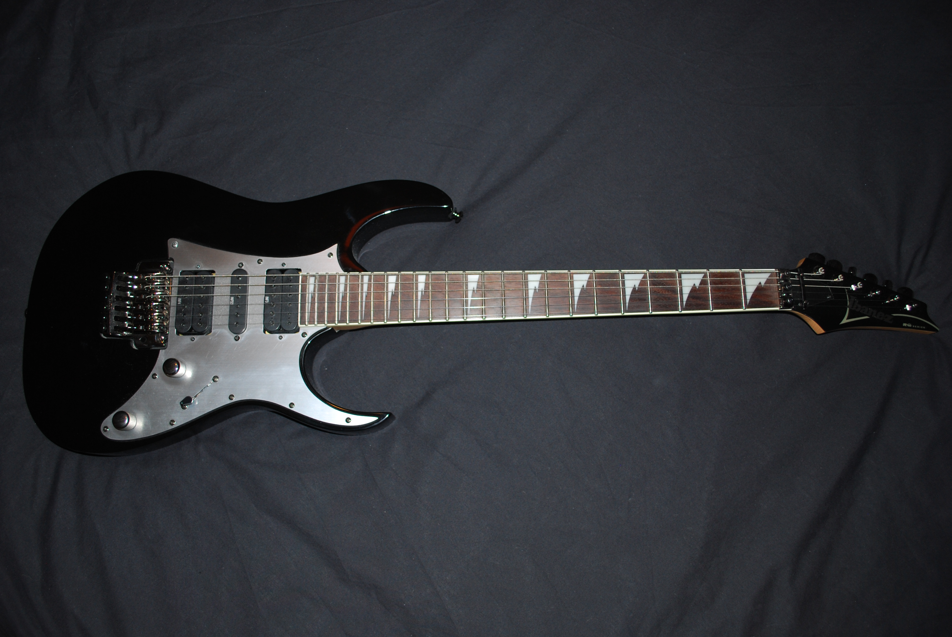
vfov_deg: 43.7
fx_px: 794
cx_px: 476
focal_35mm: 30
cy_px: 318
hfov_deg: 61.9
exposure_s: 1/60
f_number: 3.8
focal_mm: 20
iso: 200
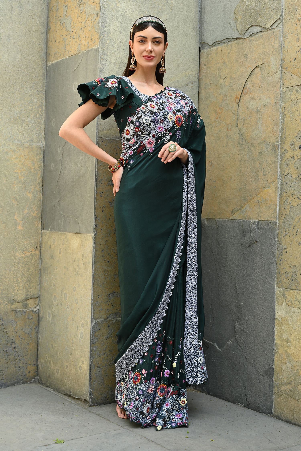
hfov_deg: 27.0
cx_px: 150
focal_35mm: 50
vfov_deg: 39.6
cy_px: 226
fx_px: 627
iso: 200
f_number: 4
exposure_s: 1/250
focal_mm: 50
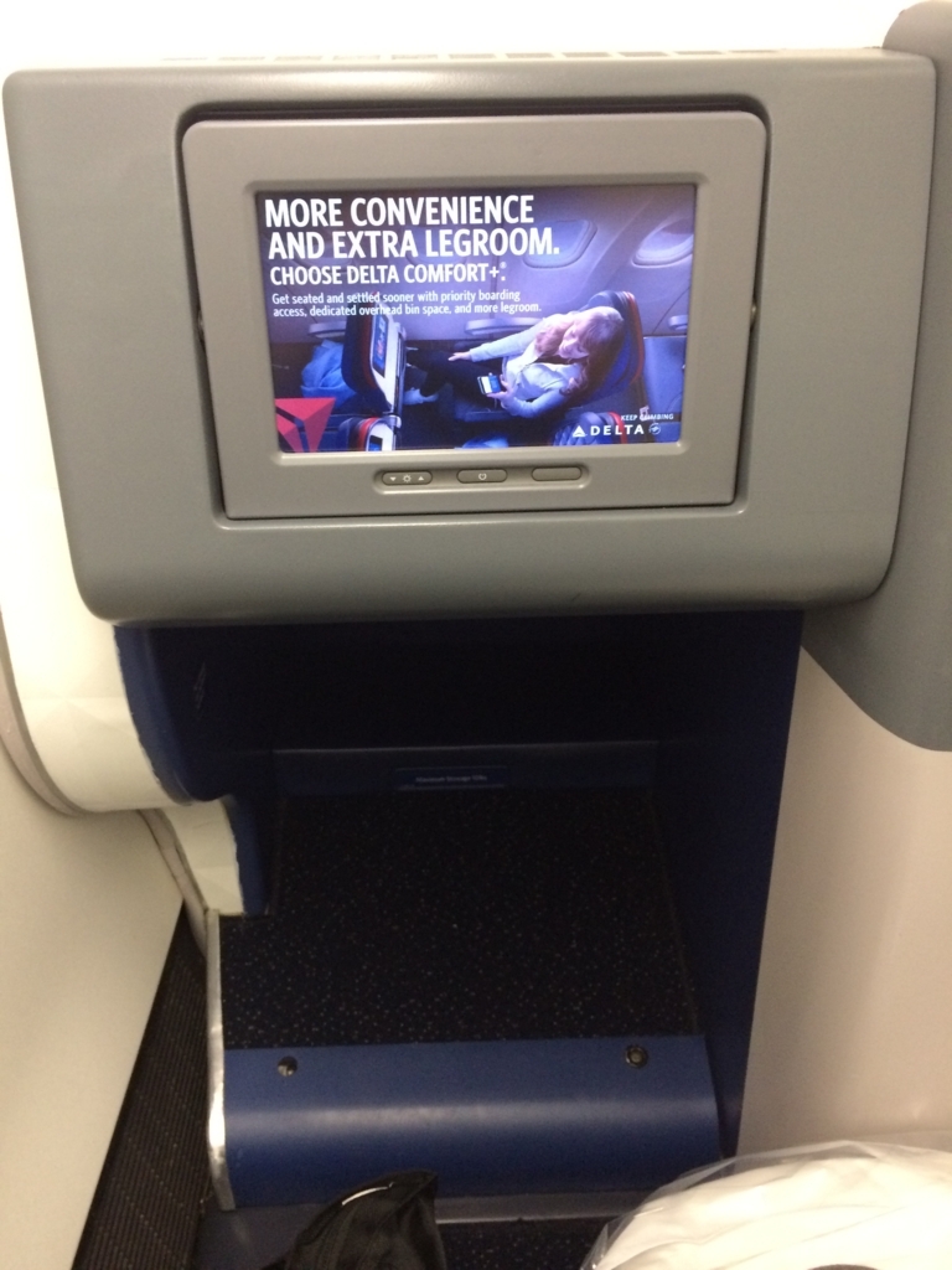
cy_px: 635
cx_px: 476
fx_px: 1063
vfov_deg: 61.7
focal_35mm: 29
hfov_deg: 48.2
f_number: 2.2
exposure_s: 1/24
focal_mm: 4.15
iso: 320
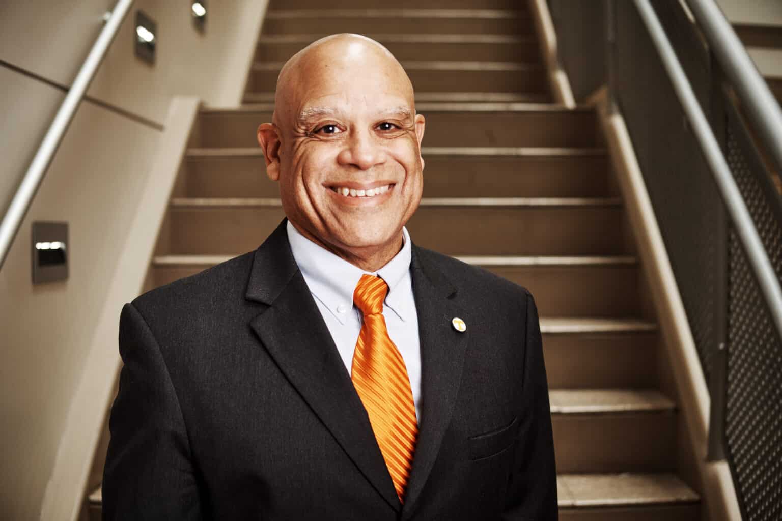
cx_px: 391
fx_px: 1151
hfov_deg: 37.5
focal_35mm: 53
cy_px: 260
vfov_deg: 25.5
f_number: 2.5
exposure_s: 1/125
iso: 400
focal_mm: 35
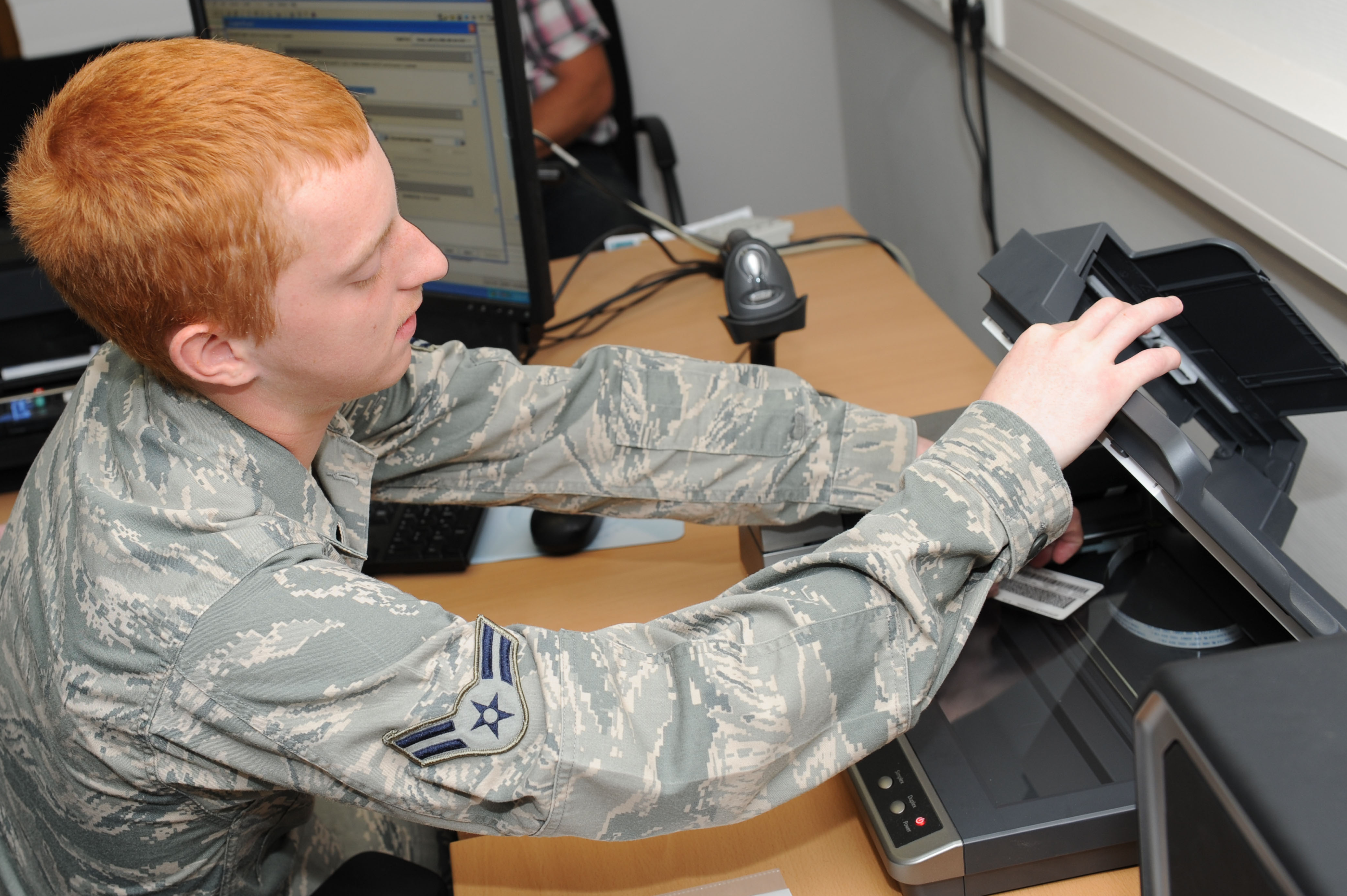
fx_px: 1458
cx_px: 662
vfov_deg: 34.2
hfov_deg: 49.6
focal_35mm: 39
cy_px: 450
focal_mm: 38
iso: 250
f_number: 5
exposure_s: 1/60
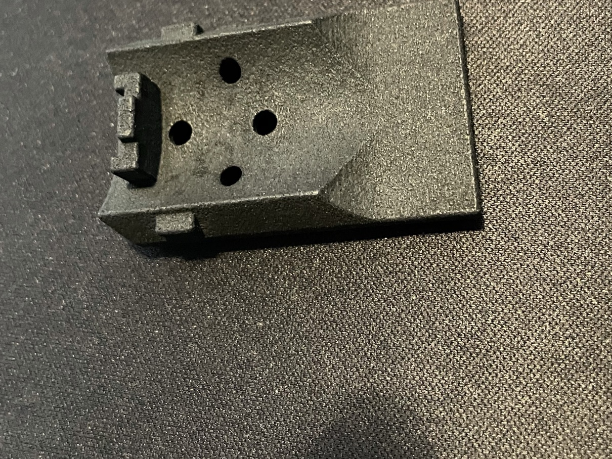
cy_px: 128
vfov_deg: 32.4
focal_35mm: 44
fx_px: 778
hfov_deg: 42.9
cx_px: 303
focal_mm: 4.2
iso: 1000
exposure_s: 1/28
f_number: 1.6
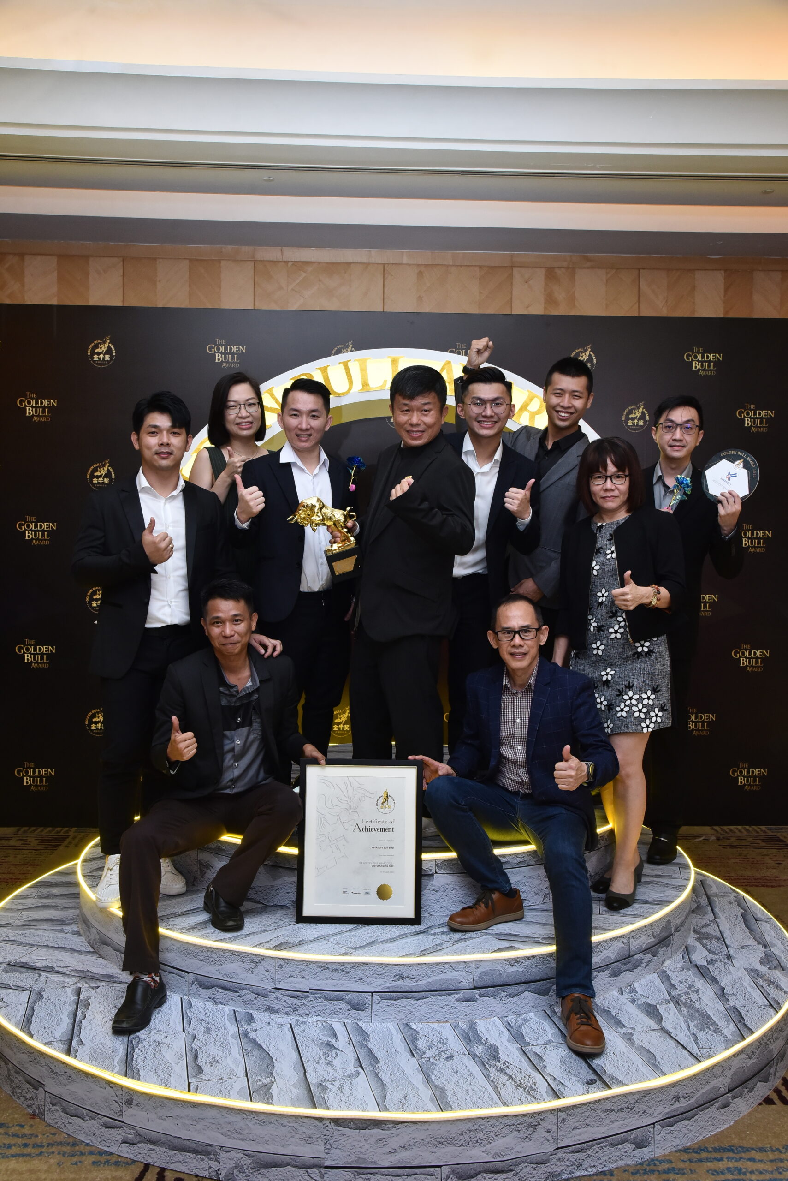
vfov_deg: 58.7
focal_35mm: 32
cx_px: 394
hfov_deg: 41.2
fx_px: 1050
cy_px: 590
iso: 2000
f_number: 8
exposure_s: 1/125
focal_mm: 32
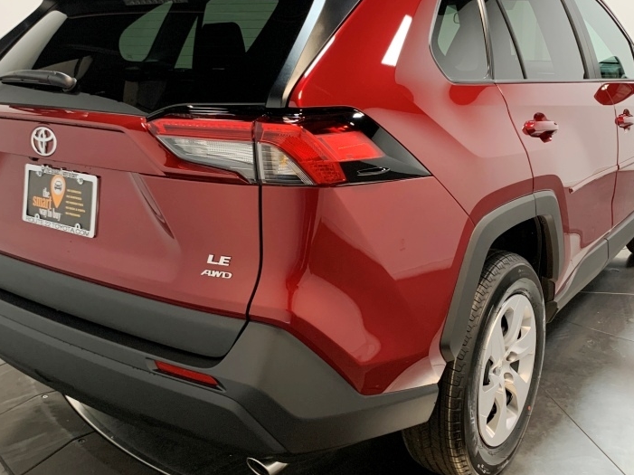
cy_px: 201
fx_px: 696
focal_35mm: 38
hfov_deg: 49.0
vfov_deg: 37.6
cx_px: 308
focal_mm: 4.25
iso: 250
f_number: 1.8
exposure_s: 1/40
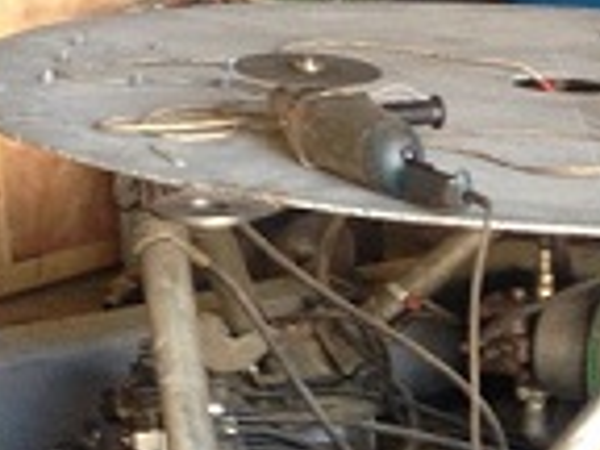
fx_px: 2357
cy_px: 383
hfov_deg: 14.2
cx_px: 656
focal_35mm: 136
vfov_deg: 10.9
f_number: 2.4
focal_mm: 4.28
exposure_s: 1/20
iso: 64
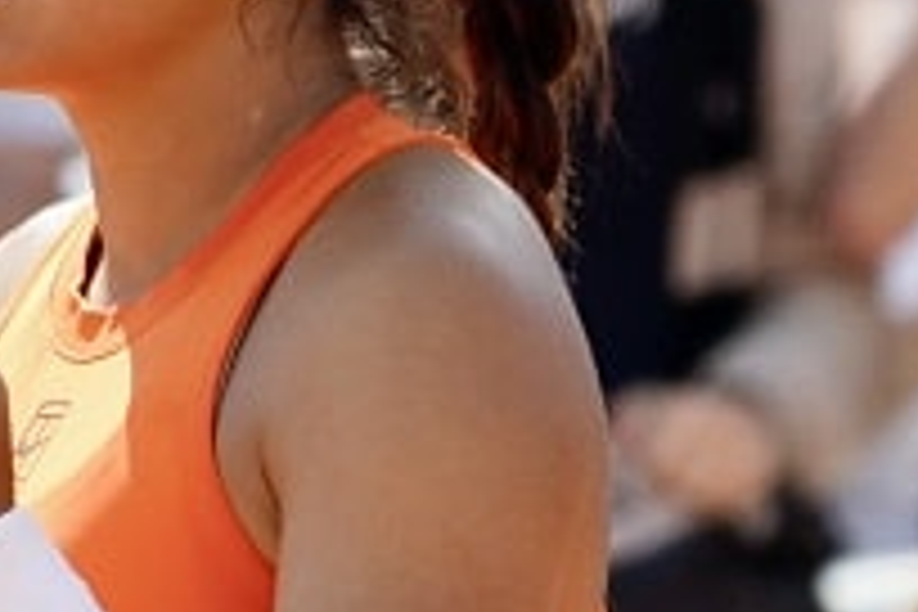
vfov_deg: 1.2
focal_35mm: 1179
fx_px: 30062
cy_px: 860
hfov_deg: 1.7
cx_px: 63
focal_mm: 240
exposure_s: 1/3200
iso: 1600
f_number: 6.3
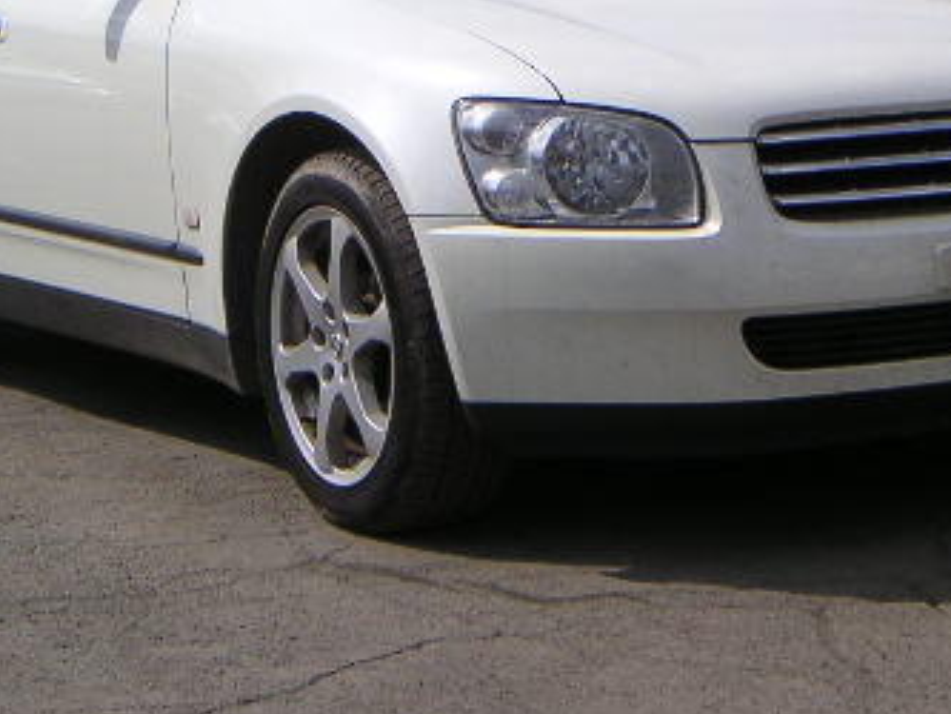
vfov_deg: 15.3
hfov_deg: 20.4
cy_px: 134
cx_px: 491
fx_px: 2638
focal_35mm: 96
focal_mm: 6.5
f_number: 6.7
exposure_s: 1/350
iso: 64
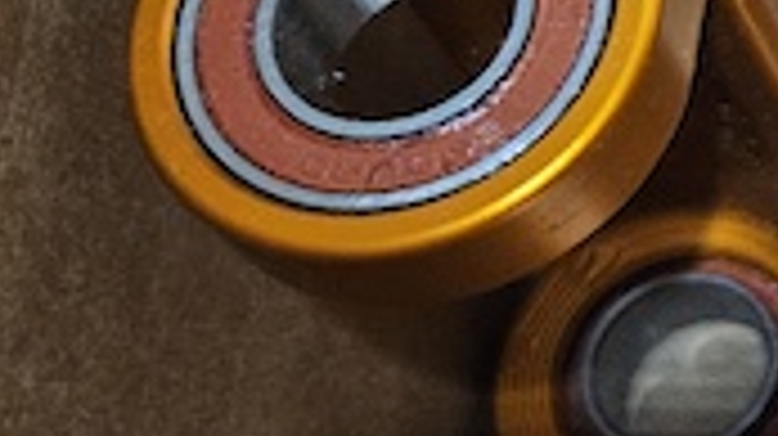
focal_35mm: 116
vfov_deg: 10.4
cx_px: 1426
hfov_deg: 15.6
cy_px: 22
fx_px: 2391
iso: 800
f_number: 1.8
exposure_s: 1/60
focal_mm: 5.4
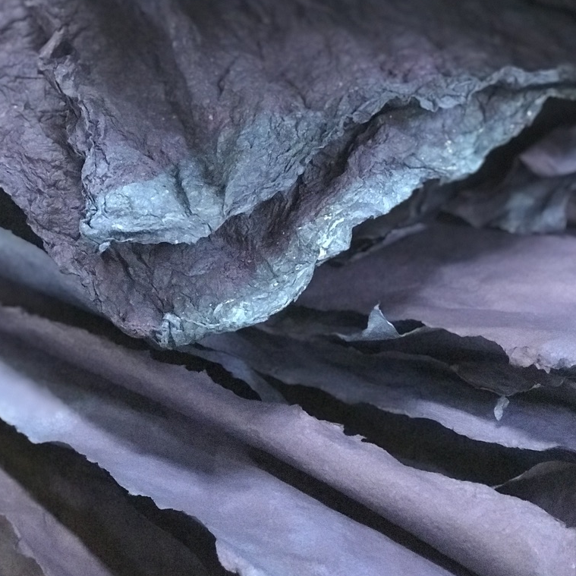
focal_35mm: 68
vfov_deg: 25.2
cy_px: 198
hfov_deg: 25.4
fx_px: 1280
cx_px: 286
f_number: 2.8
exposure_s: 1/60
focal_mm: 6.6
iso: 1250
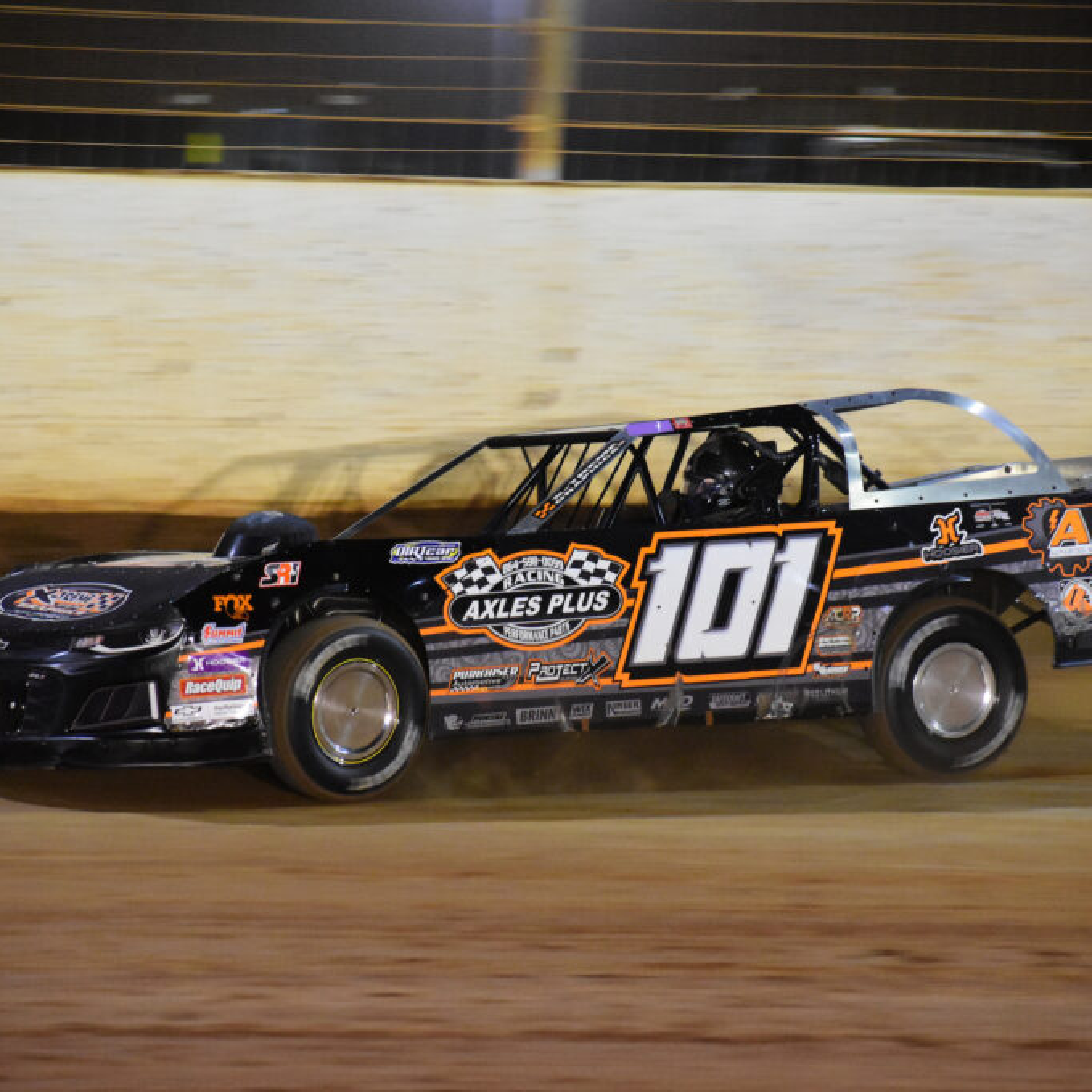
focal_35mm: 269
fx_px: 9601
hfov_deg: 6.5
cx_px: 552
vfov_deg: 6.5
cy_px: 548
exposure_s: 1/250
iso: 5000
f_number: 6.3
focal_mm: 140
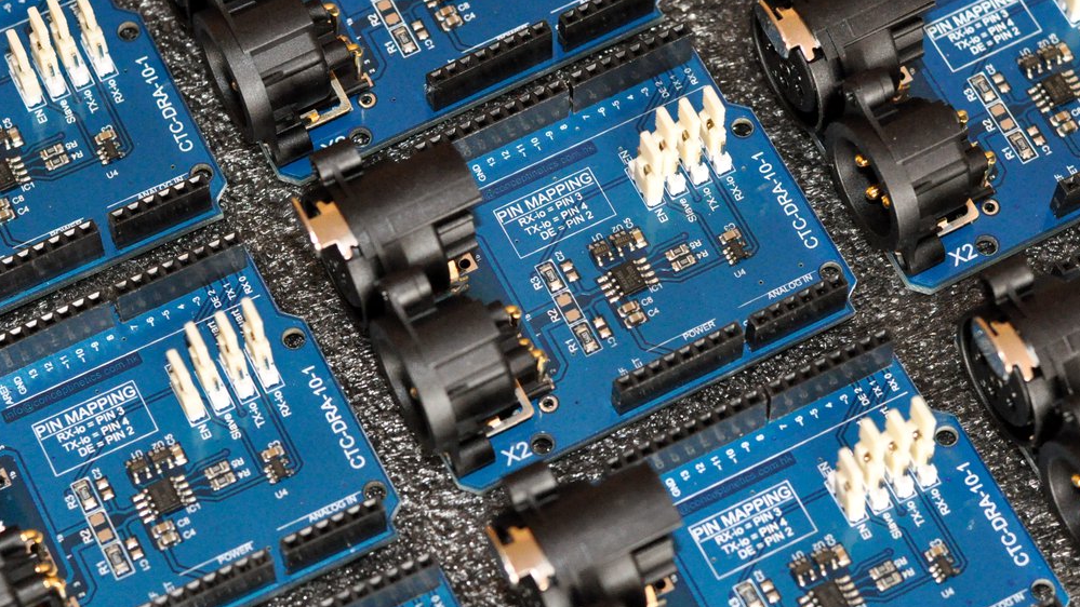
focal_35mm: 79
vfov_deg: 15.3
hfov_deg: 26.8
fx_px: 2262
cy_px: 282
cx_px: 542
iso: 2500
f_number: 5.6
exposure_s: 1/60
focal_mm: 50
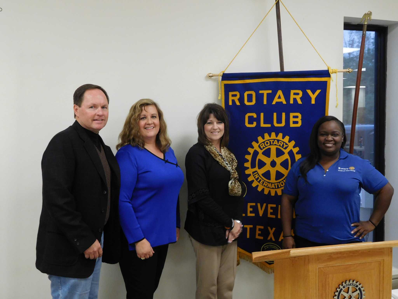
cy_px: 150
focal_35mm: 35
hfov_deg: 52.6
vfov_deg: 40.7
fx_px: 402
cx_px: 199
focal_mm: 6.2
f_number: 3.8
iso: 280
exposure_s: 1/30
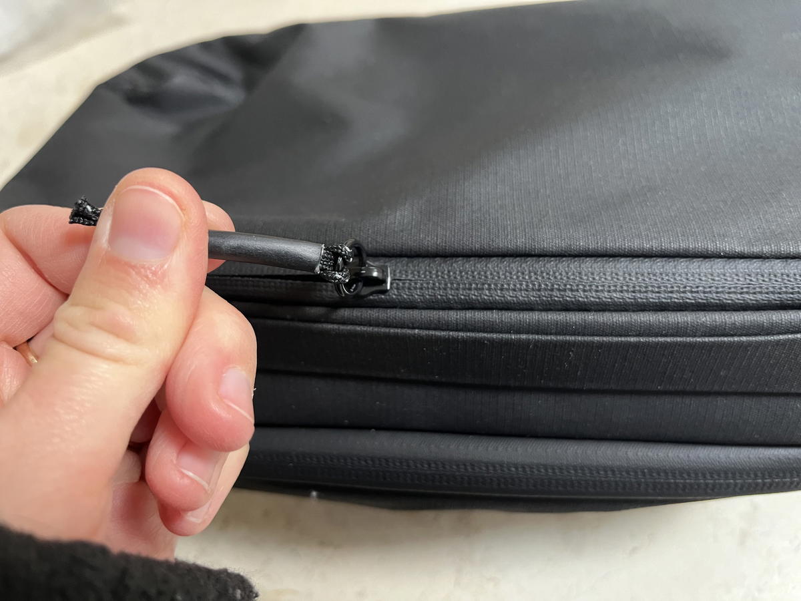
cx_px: 400
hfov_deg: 67.3
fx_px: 602
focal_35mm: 26
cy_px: 300
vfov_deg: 53.1
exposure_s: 1/60
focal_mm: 5.1
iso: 400
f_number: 1.6
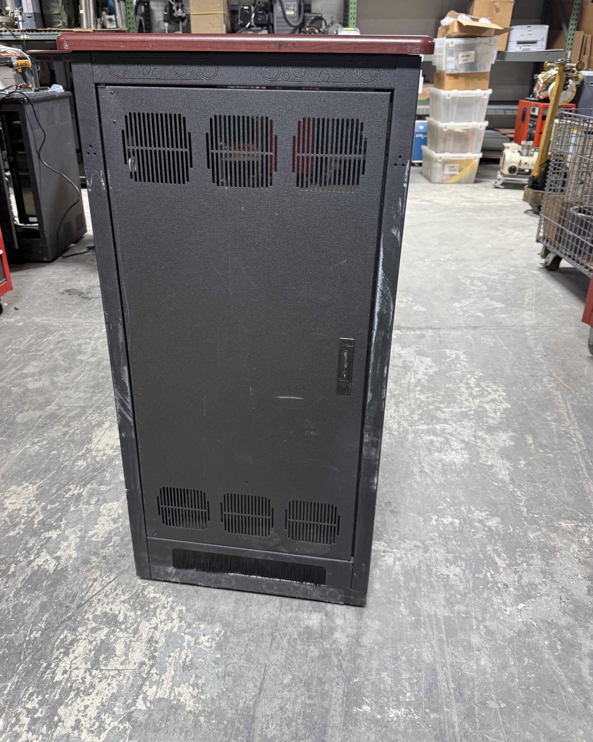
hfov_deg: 54.9
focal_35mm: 26
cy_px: 335
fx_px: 571
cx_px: 288
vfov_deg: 65.9
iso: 200
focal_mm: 6.76
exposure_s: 1/121
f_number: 1.78
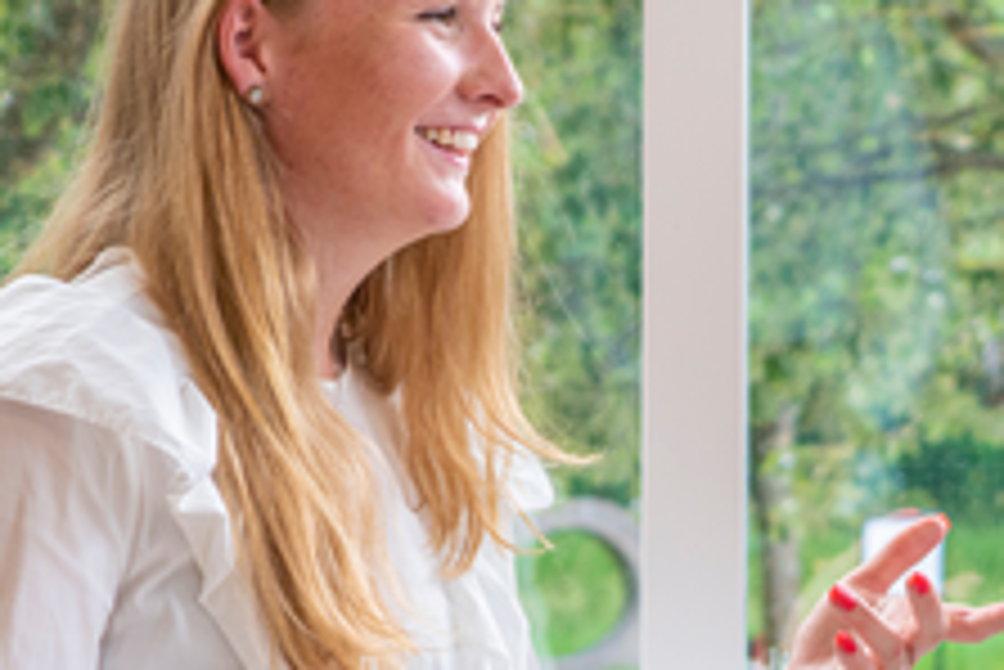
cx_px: 936
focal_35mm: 166
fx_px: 4632
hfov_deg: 12.3
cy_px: 609
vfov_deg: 8.3
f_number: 4.5
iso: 640
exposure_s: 1/160
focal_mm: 53
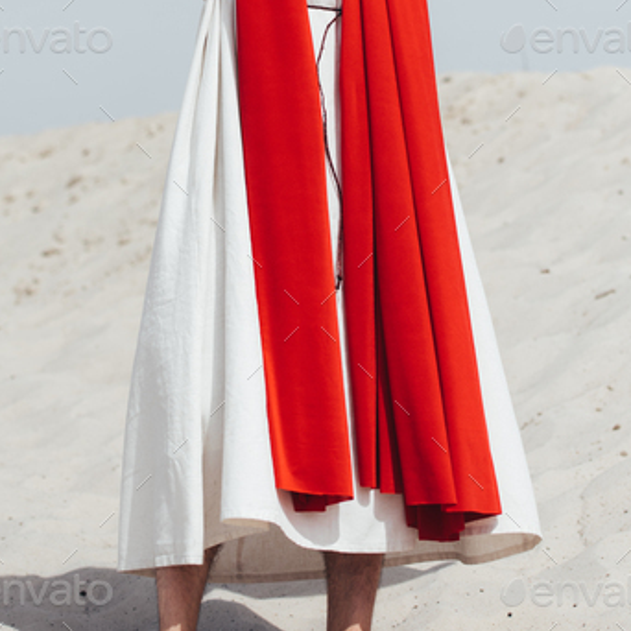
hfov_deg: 11.3
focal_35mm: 154
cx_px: 301
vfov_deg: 11.3
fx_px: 3176
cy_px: 24
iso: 100
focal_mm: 70
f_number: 3.5
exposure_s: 1/2500
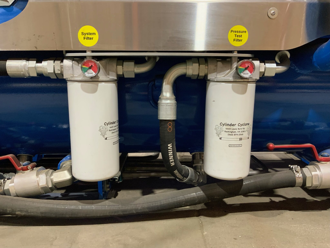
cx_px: 165
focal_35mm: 29
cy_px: 124
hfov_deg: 61.7
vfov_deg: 48.2
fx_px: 276
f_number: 1.8
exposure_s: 1/60
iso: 250
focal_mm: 3
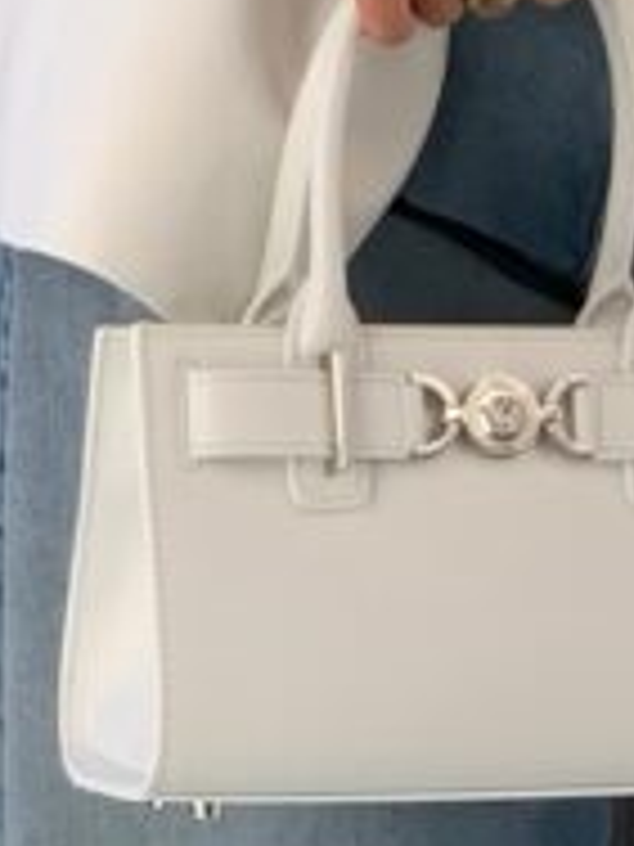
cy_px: -623
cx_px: 751
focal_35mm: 295
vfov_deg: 6.6
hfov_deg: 5.0
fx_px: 7204
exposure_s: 1/484
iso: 16
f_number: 2.4
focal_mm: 6
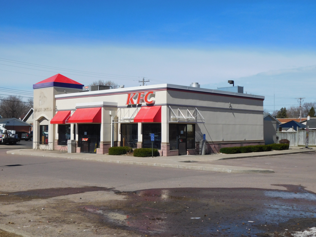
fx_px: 411
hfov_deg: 42.1
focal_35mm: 45
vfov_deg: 32.2
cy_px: 118
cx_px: 158
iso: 125
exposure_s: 1/640
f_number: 7.4
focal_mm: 8
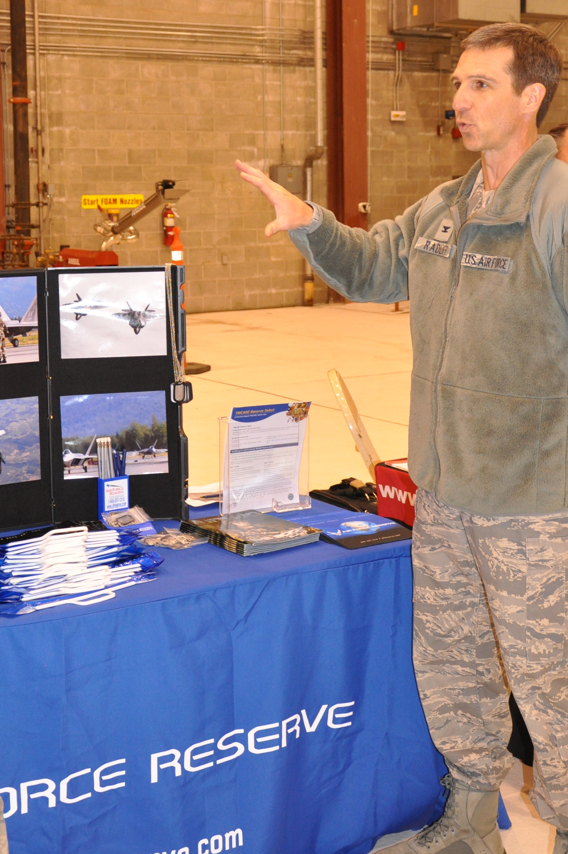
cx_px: 222
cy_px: 326
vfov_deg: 35.1
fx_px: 1346
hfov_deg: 23.8
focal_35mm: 57
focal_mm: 25
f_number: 4
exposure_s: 1/60
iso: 800
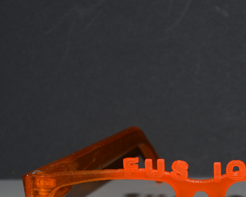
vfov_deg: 8.0
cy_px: 153
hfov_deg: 10.0
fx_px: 1397
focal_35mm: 192
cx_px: 220
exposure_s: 1/60
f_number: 8
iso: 100
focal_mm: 70
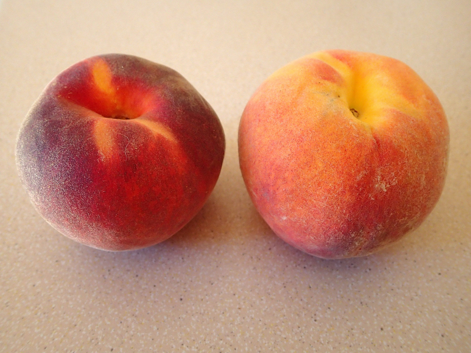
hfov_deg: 60.0
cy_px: 176
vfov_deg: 46.8
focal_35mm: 30
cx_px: 236
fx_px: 408
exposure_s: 1/60
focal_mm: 5.5
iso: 200
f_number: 2.3
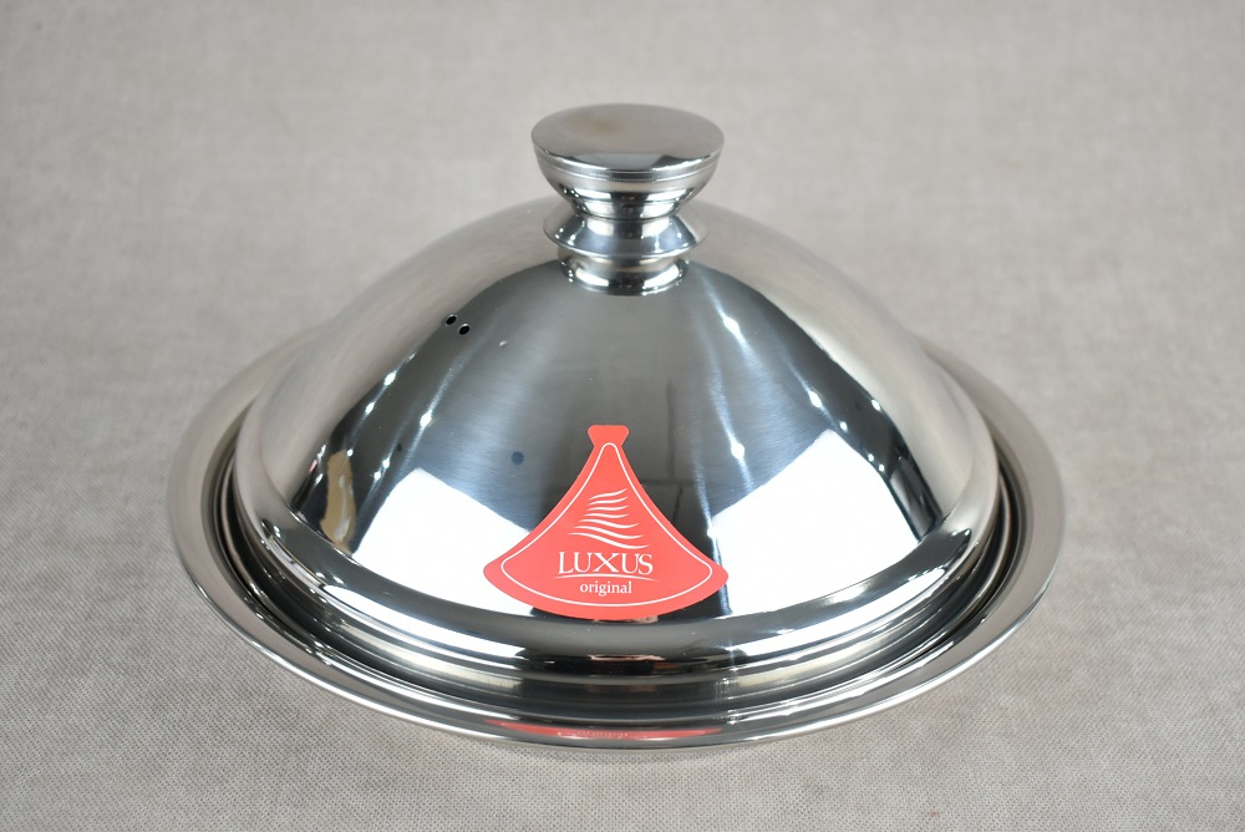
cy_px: 416
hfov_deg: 41.1
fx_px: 1661
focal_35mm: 48
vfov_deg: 28.1
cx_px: 622
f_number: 4.5
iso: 800
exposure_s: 1/100
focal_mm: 32
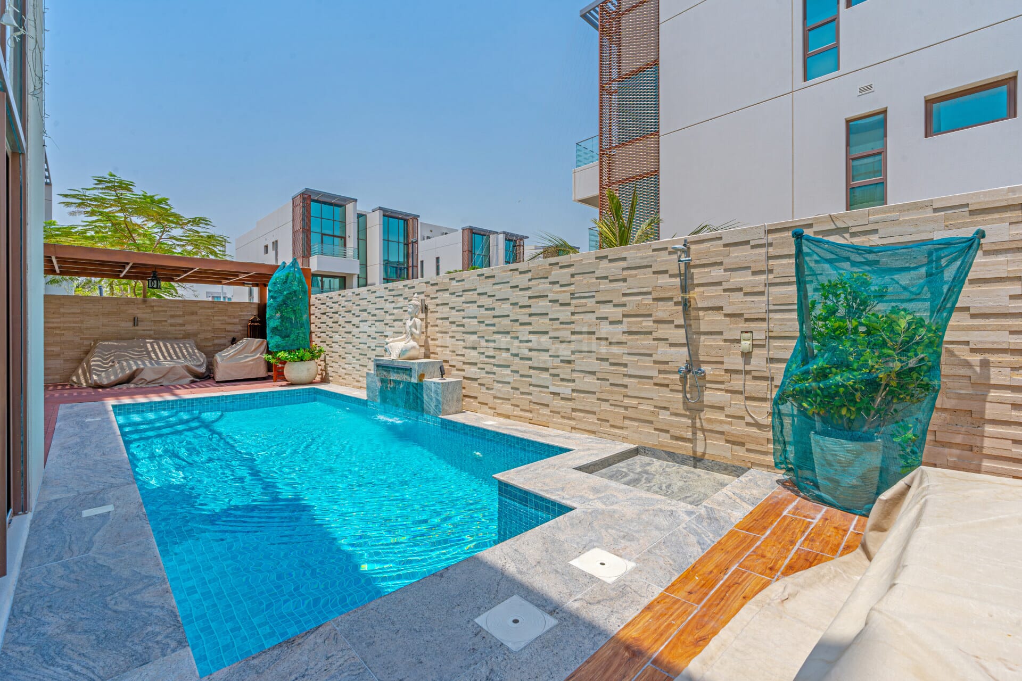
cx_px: 511
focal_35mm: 14
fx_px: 397
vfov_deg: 81.2
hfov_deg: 104.3
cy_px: 340
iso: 160
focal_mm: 14
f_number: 14
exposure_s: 1/320
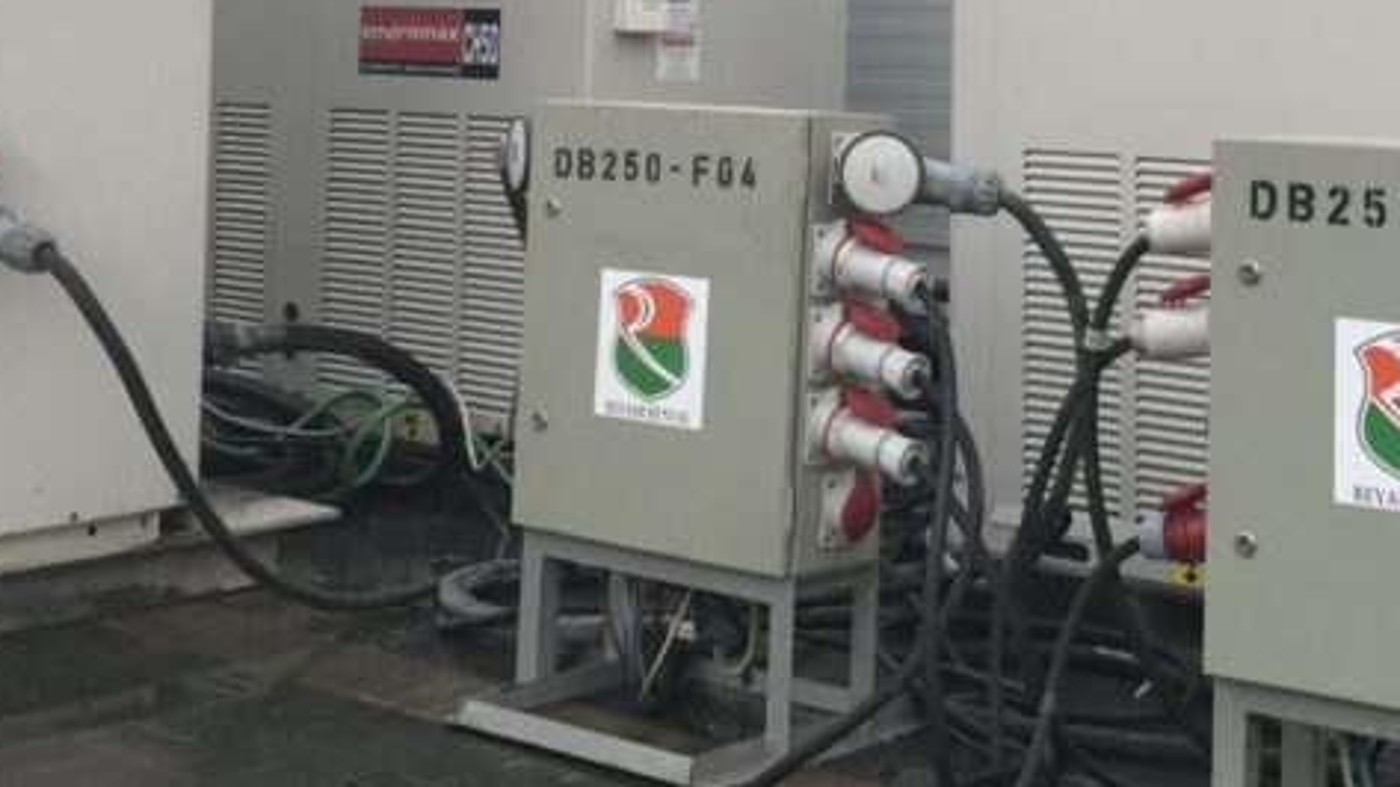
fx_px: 2450
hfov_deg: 31.9
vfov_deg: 17.7
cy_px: -56
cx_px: 784
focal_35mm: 66
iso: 32
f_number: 1.8
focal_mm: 3.99
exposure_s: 1/33
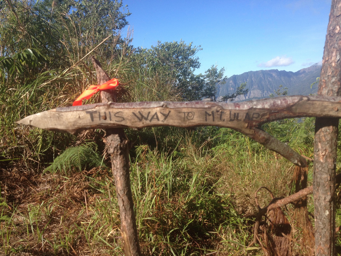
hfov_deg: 52.6
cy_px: 128
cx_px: 170
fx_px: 345
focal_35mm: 35
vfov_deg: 40.7
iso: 50
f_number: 2.4
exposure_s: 1/1255
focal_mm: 4.28
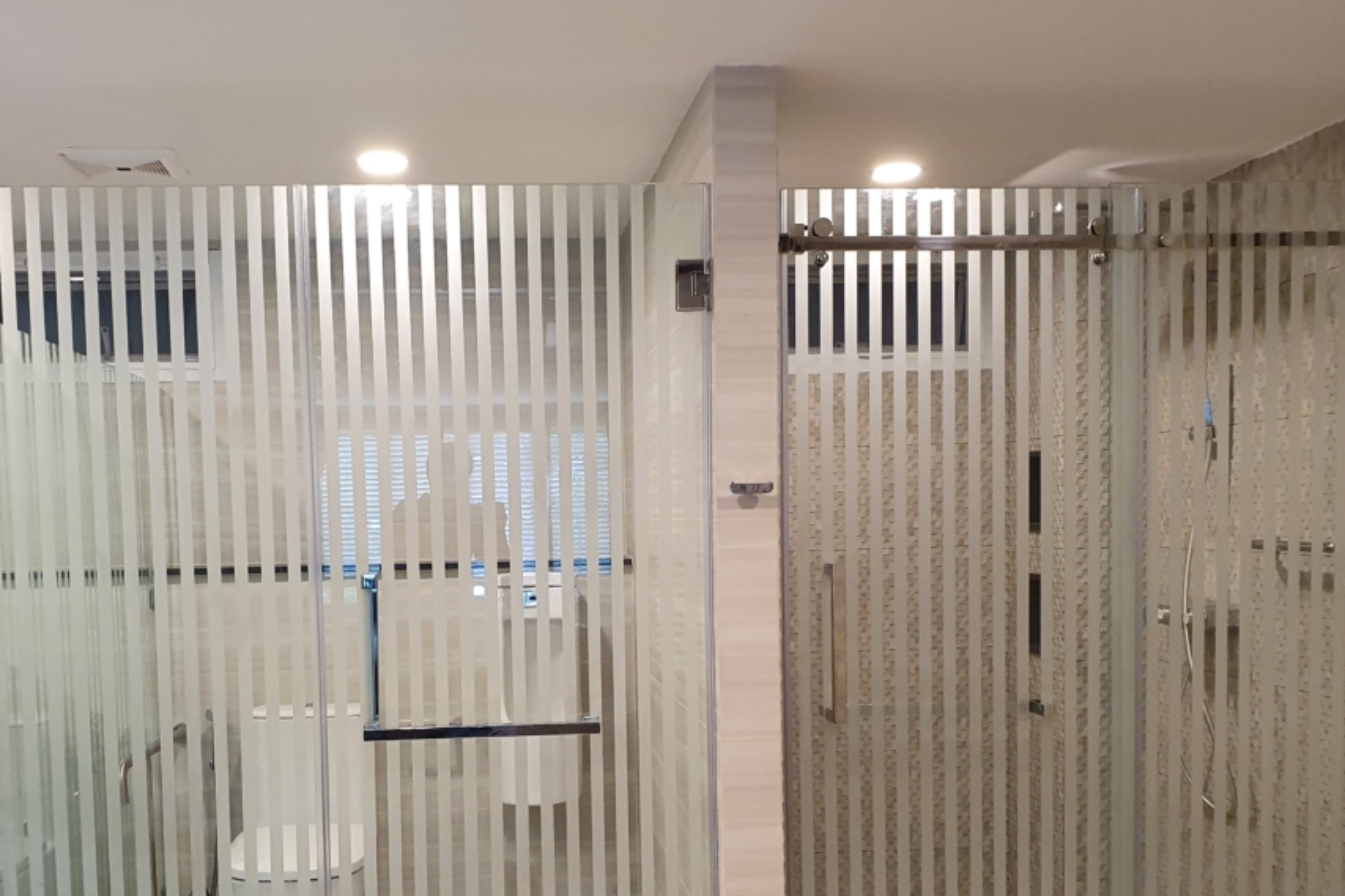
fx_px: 1419
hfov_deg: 50.6
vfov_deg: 34.7
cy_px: 598
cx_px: 616
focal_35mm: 38
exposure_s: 1/50
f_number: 2.4
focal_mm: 4.32
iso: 400
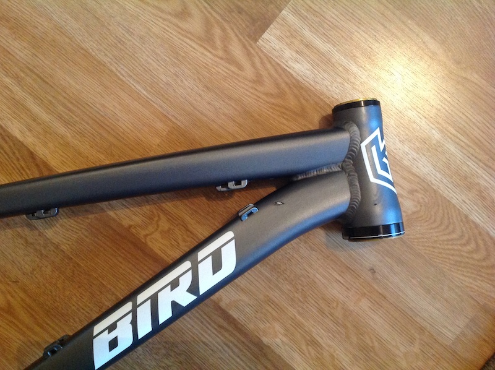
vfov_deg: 40.6
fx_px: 500
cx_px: 248
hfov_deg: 52.7
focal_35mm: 35
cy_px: 185
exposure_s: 1/17
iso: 400
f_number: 2.4
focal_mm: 4.28
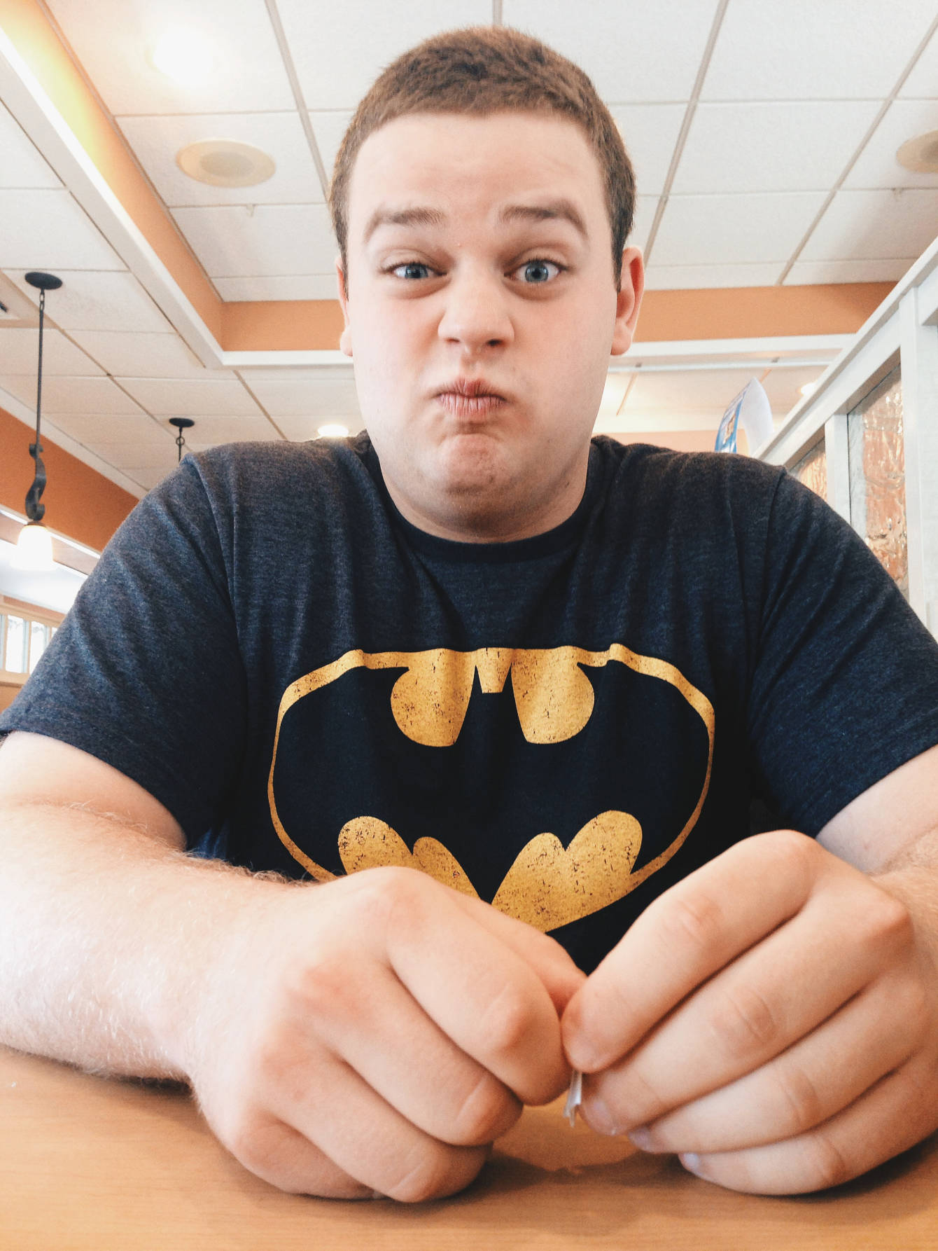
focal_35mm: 33
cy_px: 626
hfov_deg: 43.0
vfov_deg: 55.3
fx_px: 1192
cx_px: 469
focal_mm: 4.12
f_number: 2.4
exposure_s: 1/20
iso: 80
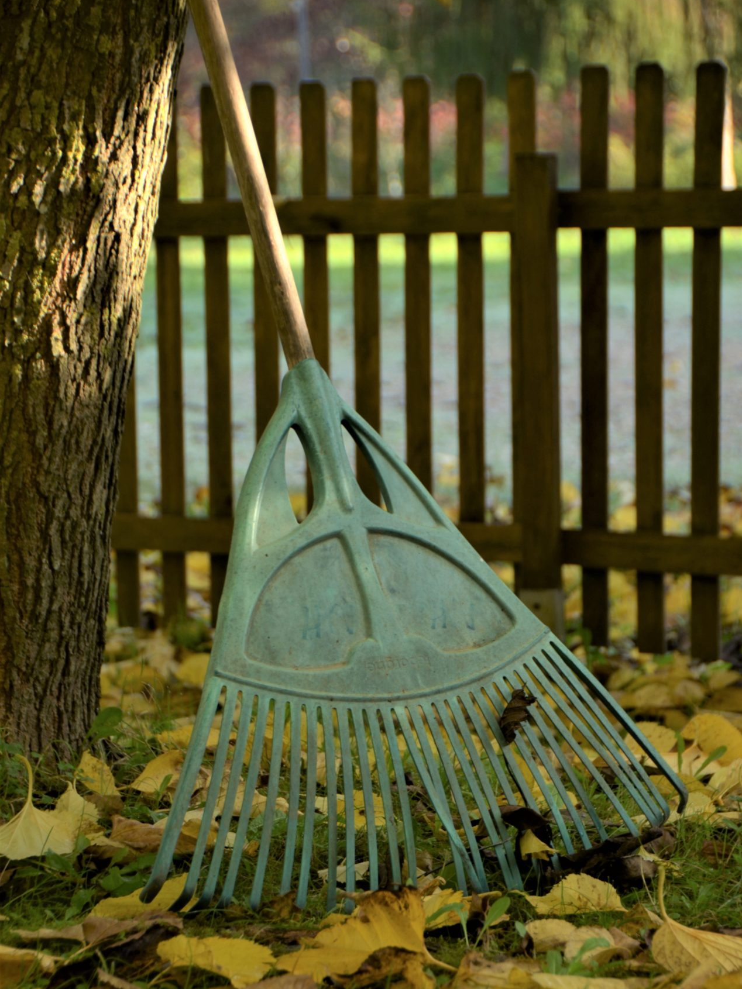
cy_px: 539
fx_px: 3830
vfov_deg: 14.7
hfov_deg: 11.1
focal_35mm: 134
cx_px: 372
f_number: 5
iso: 200
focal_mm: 82
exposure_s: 1/200
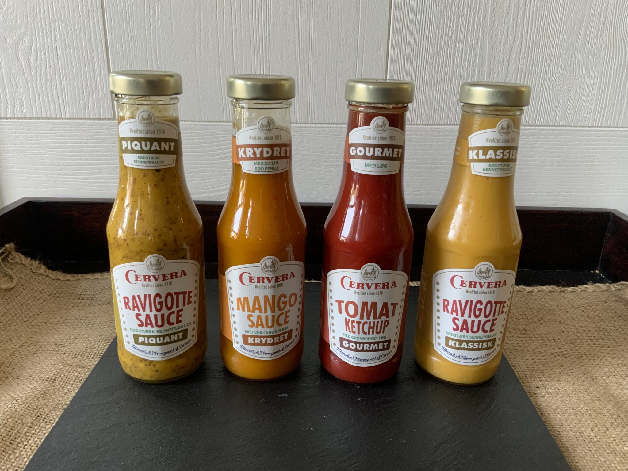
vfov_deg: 48.2
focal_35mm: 29
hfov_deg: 61.7
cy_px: 236
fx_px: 526
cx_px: 314
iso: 64
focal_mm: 3
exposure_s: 1/66
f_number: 1.8
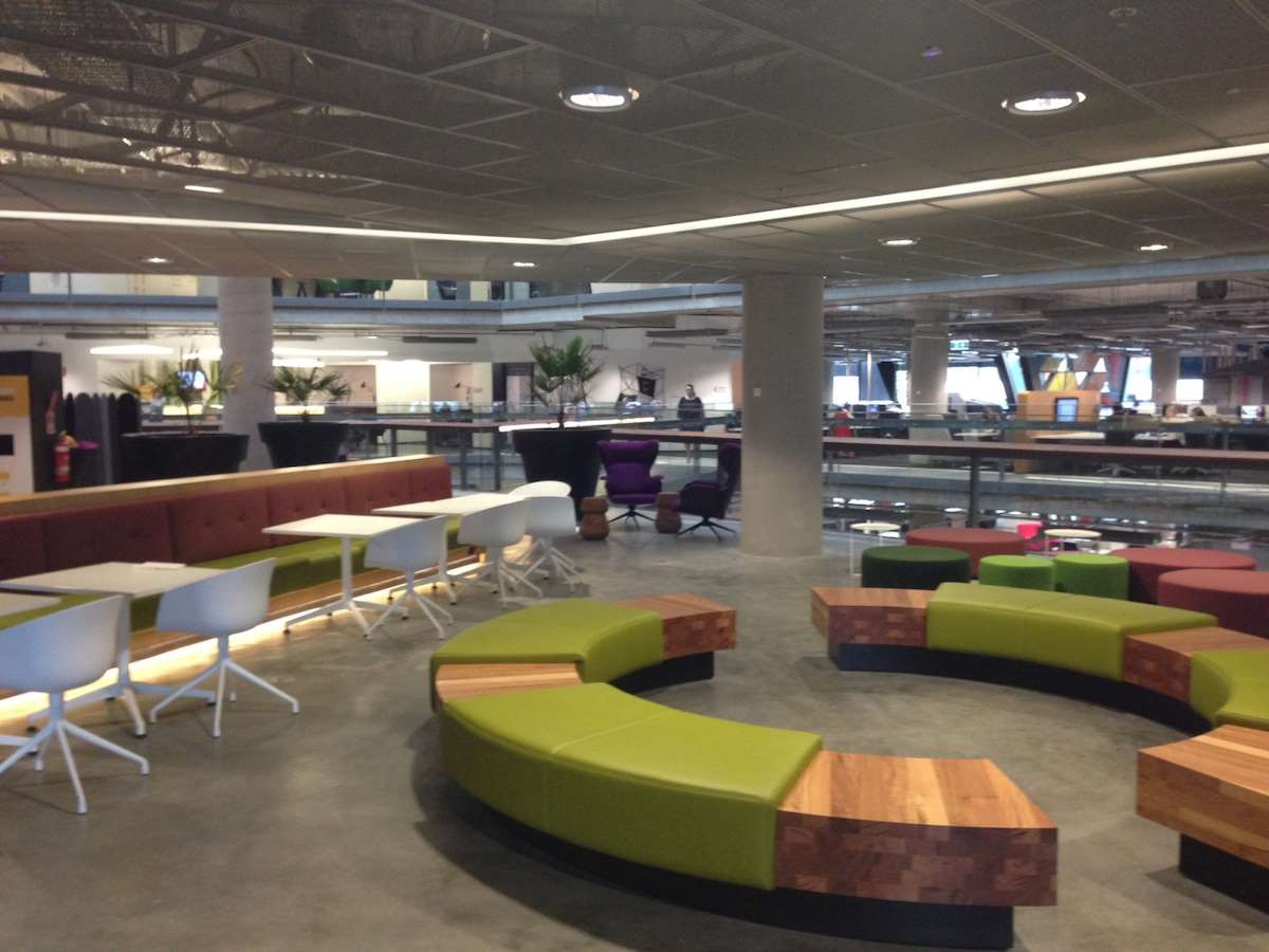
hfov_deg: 55.4
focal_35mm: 33
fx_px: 1210
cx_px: 634
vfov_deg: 42.9
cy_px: 476
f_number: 2.4
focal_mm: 4.12
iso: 160
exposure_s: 1/20
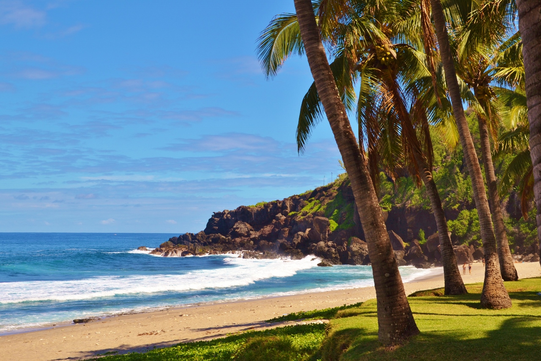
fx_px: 901
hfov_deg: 33.4
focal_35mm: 60
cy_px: 180
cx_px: 270
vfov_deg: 22.6
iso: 100
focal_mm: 40
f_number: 10
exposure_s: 1/200
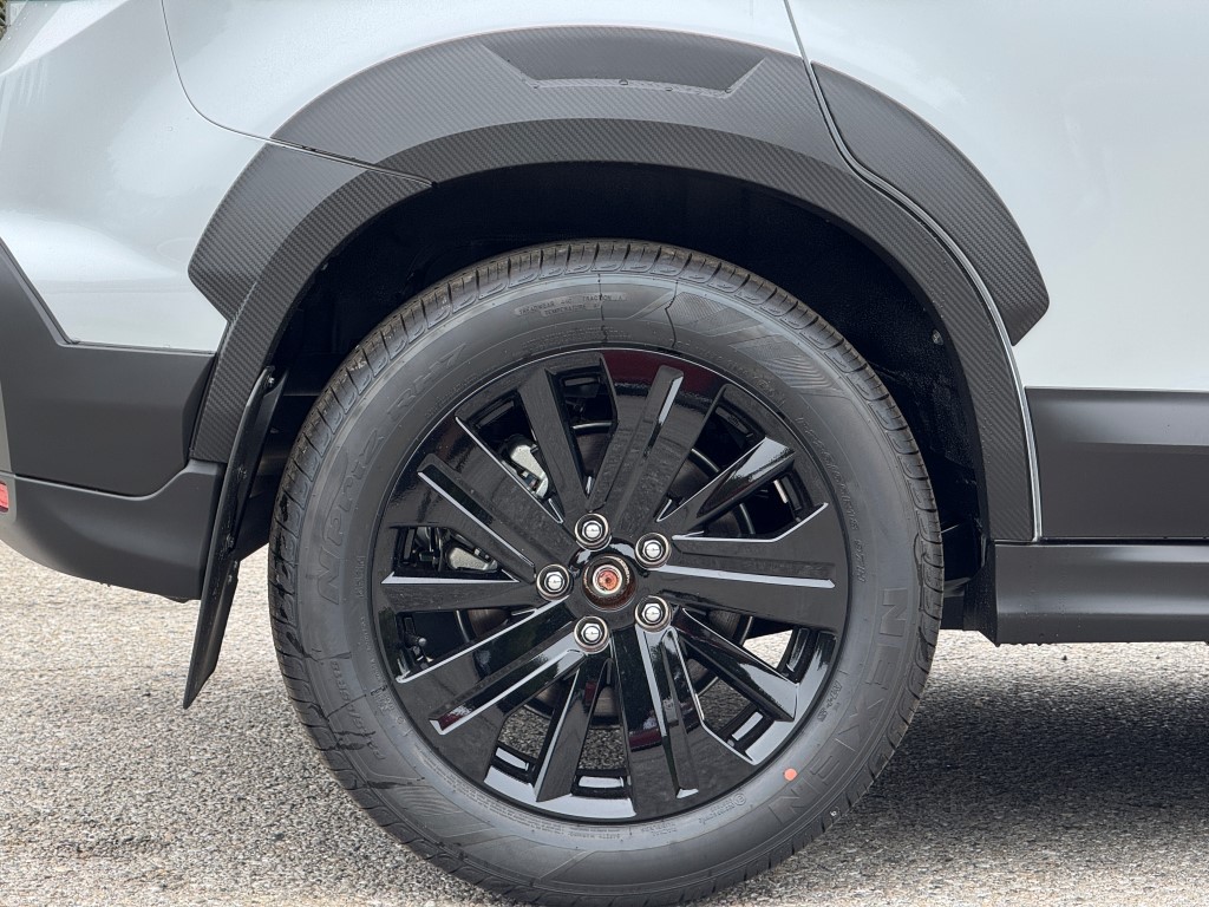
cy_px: 454
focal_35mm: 120
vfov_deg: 12.3
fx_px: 4191
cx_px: 604
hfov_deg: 16.4
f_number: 2.8
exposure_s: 1/234
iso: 50
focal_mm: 15.66
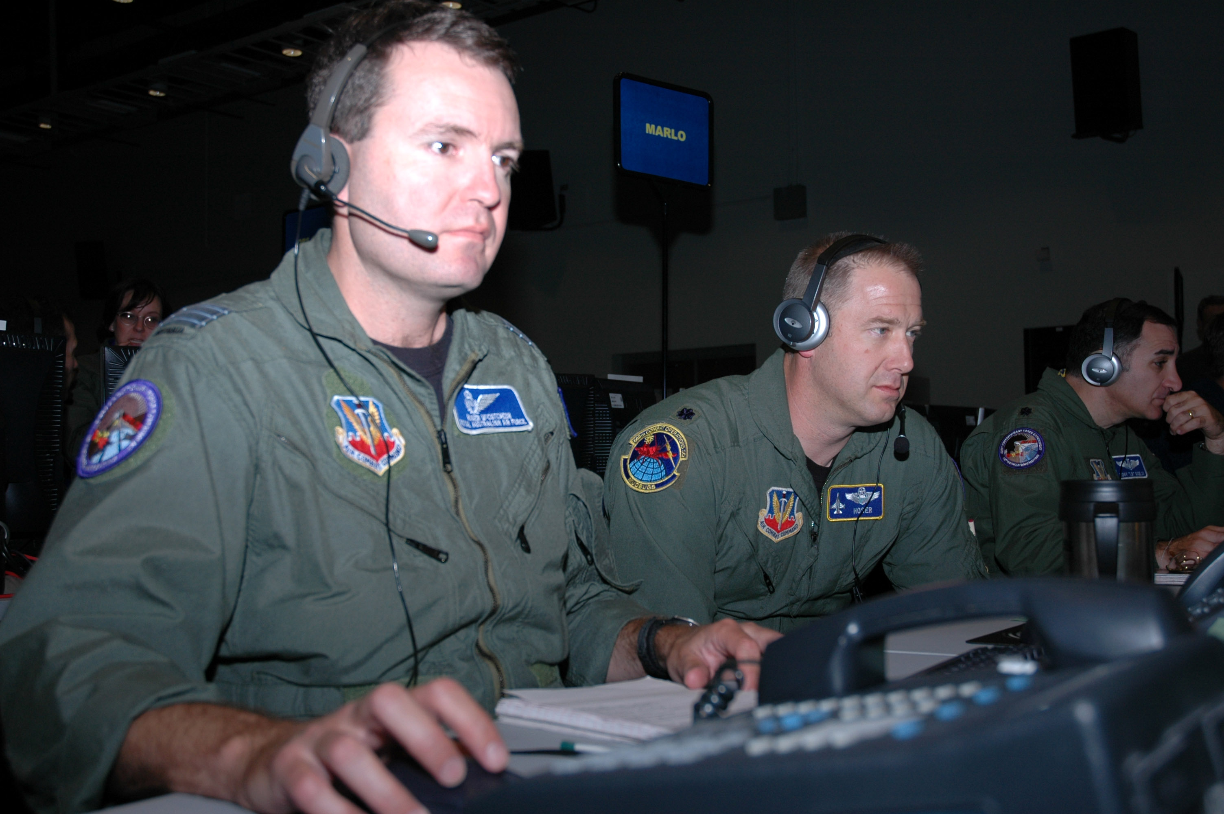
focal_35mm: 40
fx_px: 1376
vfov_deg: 33.0
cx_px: 612
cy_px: 407
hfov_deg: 48.0
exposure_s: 1/60
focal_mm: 27
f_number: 4
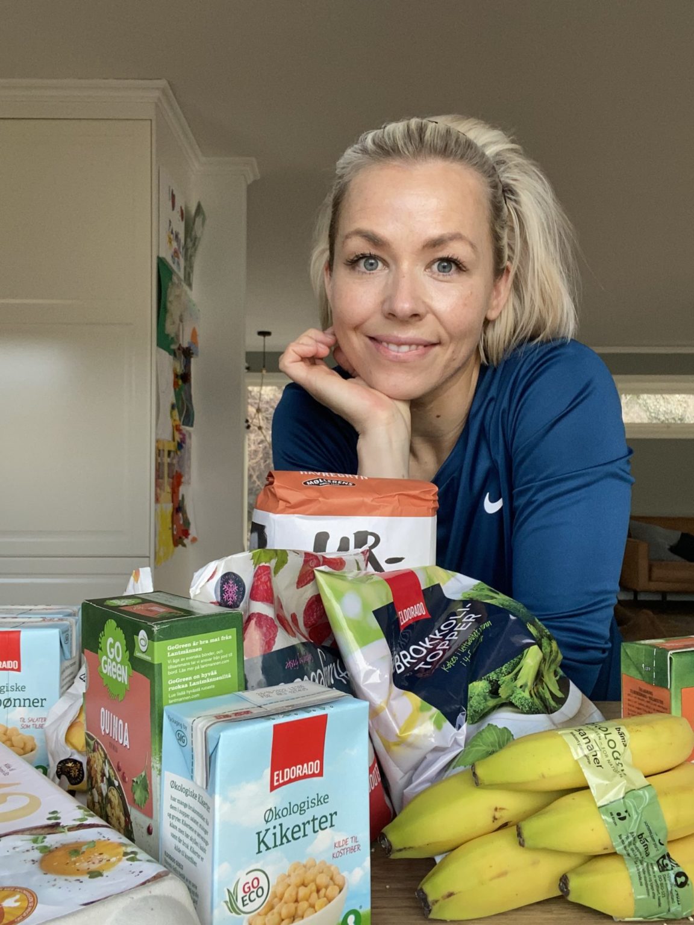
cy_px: 462
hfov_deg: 46.8
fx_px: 802
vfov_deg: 60.0
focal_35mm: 30
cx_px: 347
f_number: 2.2
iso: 100
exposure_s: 1/116
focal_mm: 2.71
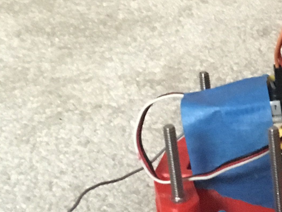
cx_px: 473
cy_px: 197
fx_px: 904
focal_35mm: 111
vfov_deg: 13.2
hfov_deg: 15.7
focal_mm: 4.15
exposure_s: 1/15
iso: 800
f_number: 2.2
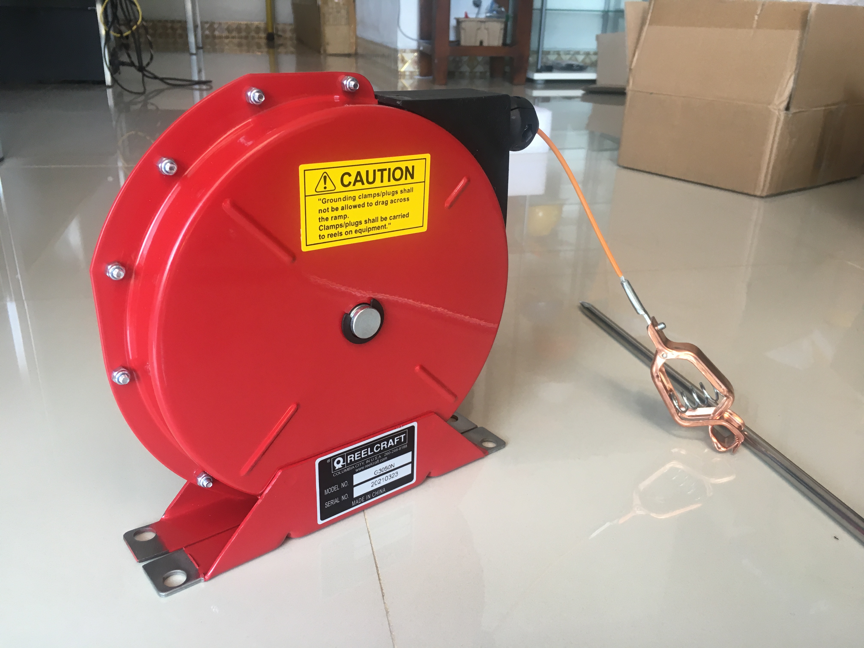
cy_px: 324
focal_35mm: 29
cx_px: 432
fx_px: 724
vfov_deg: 48.2
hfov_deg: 61.7
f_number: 2.2
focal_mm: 4.15
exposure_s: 1/33
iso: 40
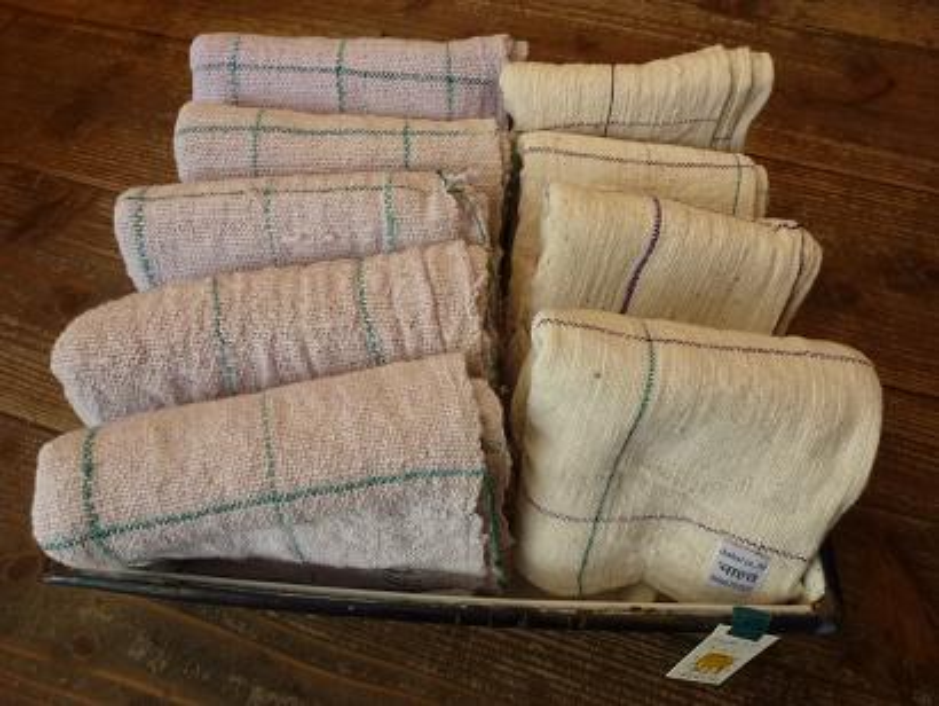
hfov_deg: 71.6
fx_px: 651
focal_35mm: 24
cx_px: 470
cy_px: 353
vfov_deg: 56.9
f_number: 3.3
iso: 200
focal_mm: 4.3
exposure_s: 1/40
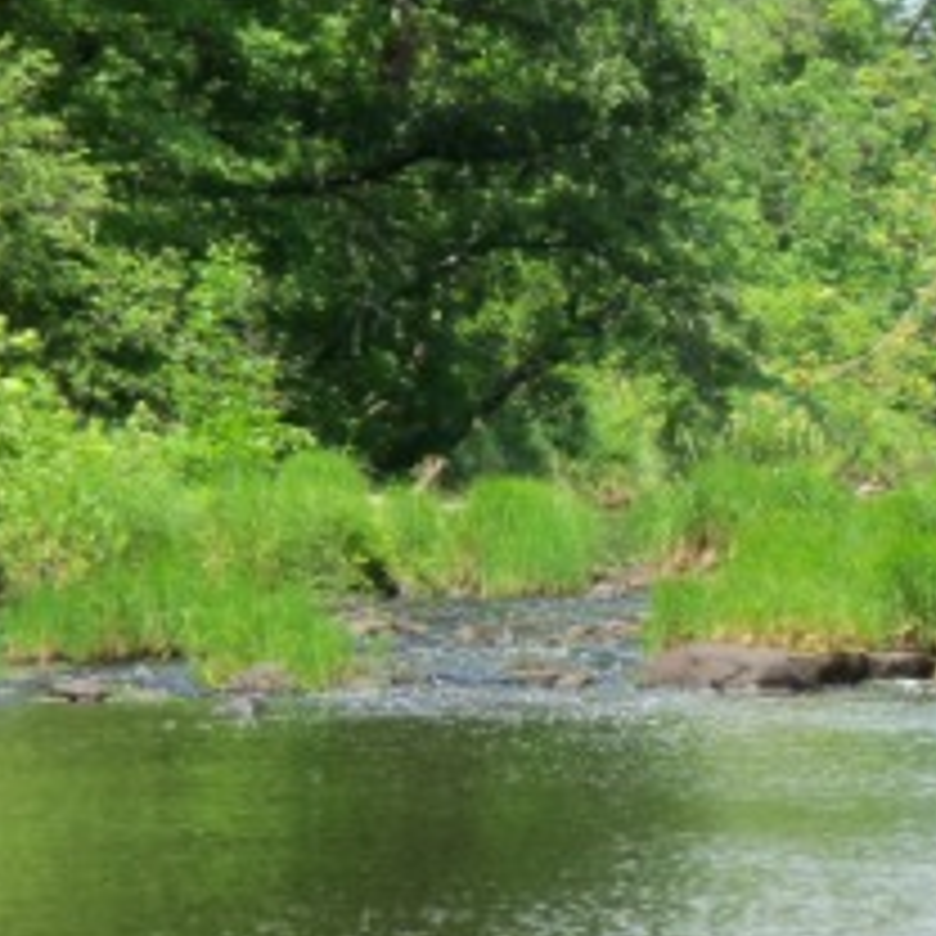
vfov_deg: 4.2
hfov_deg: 4.2
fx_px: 12787
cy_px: 310
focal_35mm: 418
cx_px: 644
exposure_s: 1/160
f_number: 5.7
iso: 80
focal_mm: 39.4
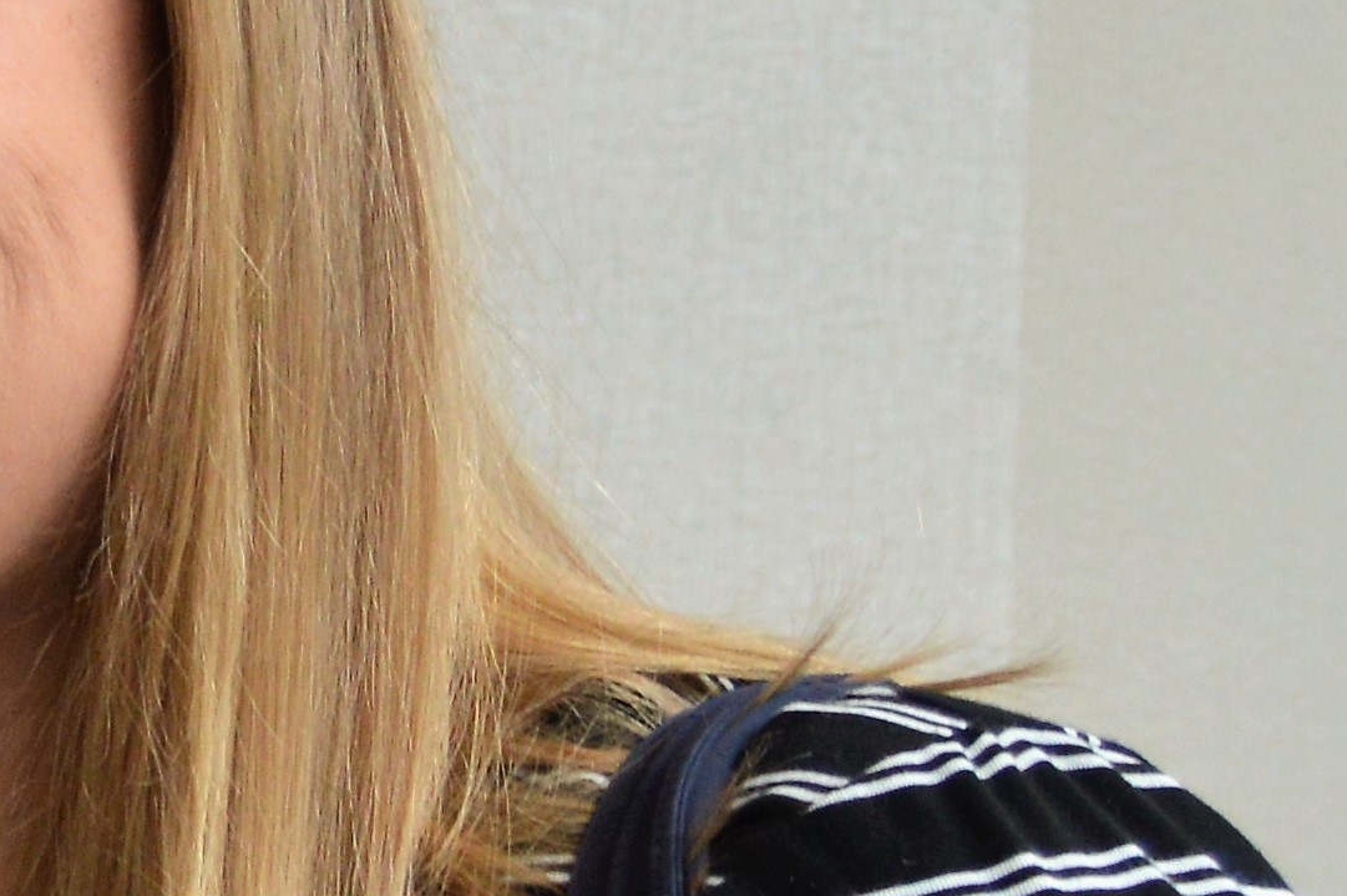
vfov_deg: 8.1
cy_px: 1125
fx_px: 6244
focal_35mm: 167
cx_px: -1207
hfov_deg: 11.3
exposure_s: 1/60
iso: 400
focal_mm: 20
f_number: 4
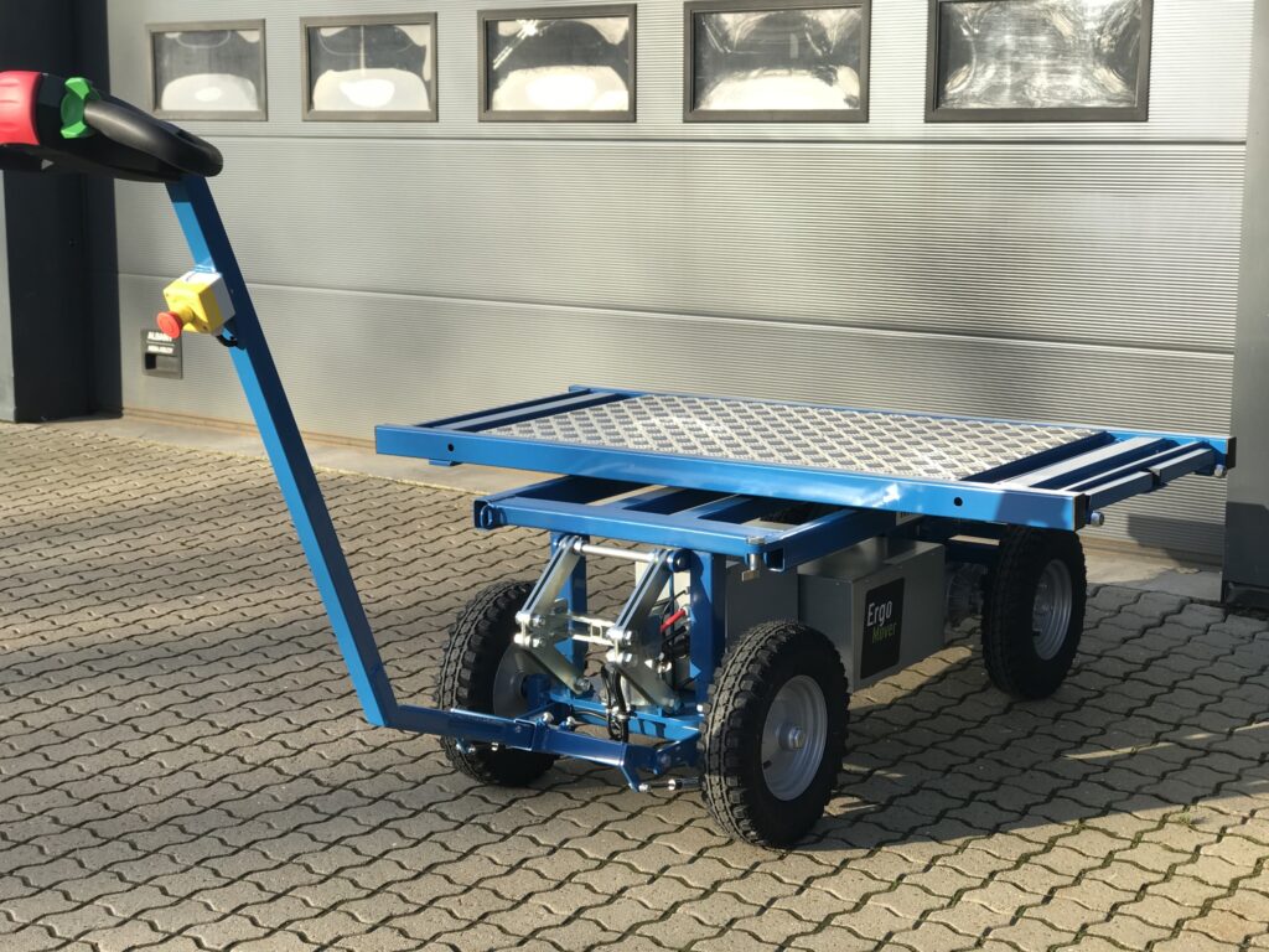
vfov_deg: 25.7
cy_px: 476
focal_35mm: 57
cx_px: 634
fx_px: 2090
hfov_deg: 33.8
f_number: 2.8
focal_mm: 6.6
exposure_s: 1/153
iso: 20
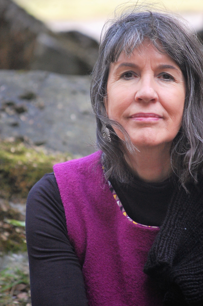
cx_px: 119
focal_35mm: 356
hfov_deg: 3.9
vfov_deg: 5.8
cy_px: 134
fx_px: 3017
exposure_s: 1/320
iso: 800
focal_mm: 200
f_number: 5.6
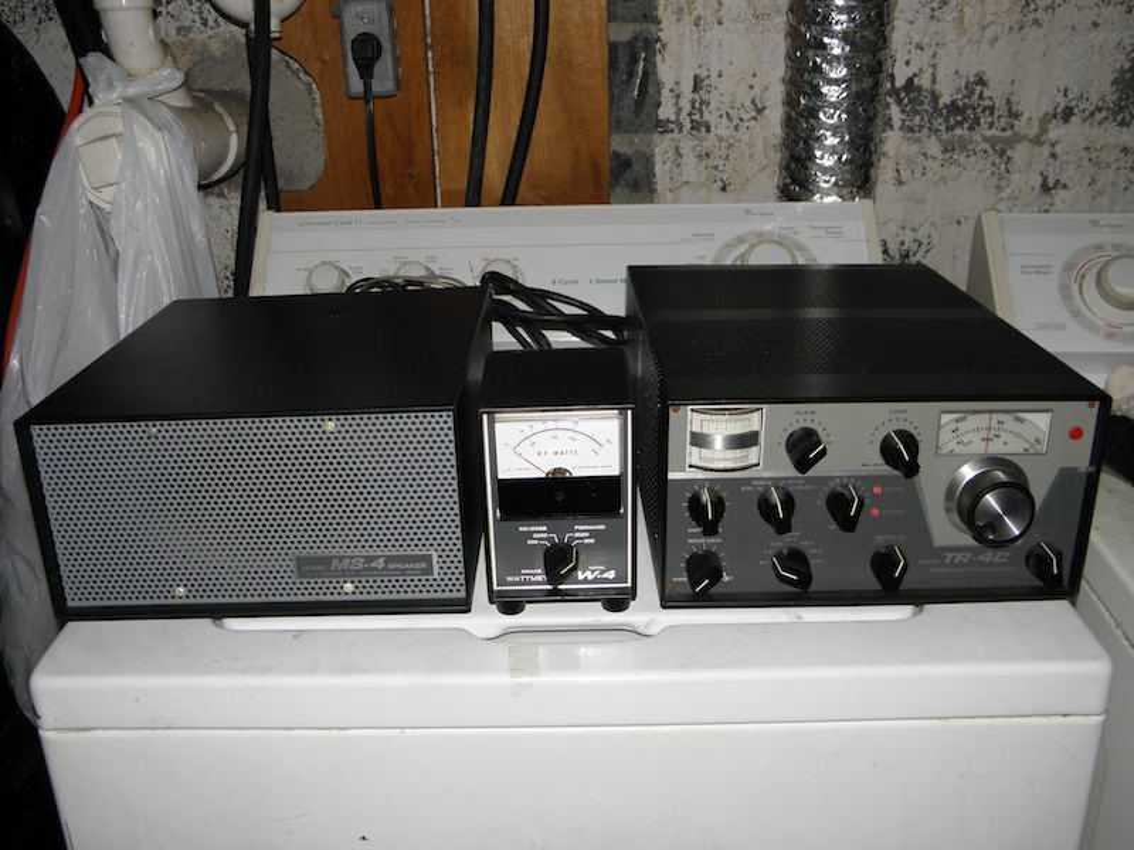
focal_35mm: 33
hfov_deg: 55.4
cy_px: 425
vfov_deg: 42.9
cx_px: 567
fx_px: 1081
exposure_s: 1/50
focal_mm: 5.9
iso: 100
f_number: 3.6
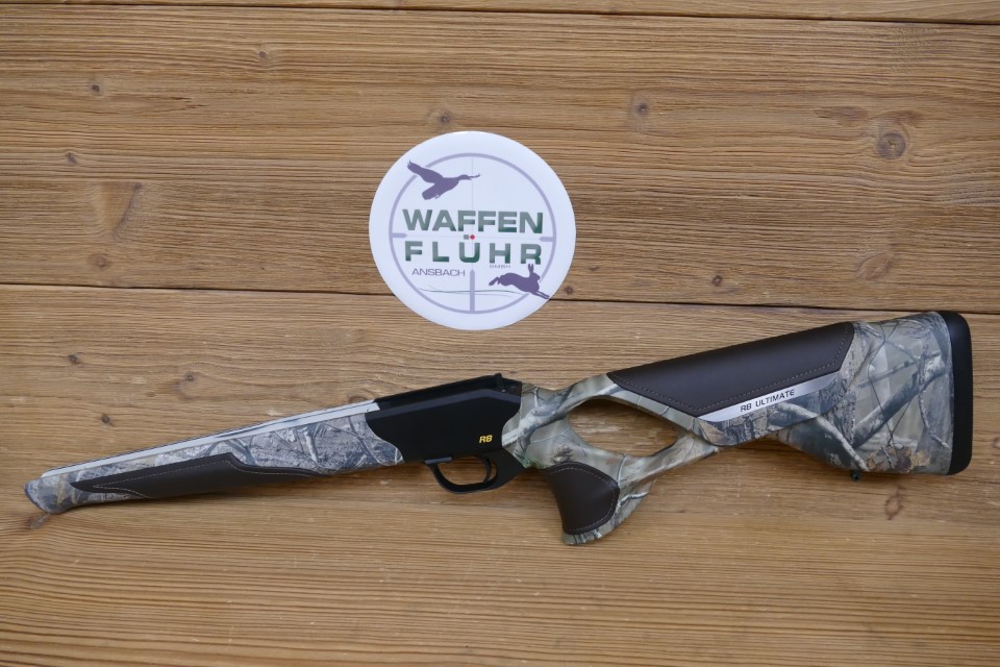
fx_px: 694
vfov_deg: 51.3
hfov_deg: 71.5
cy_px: 334
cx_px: 500
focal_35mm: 25
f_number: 2.8
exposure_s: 1/125
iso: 640
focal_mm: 9.12
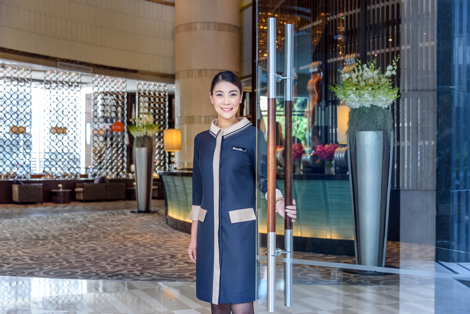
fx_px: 627
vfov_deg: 28.1
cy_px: 157
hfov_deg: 41.1
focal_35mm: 48
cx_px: 235
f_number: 4.2
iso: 200
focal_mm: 48
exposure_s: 1/6
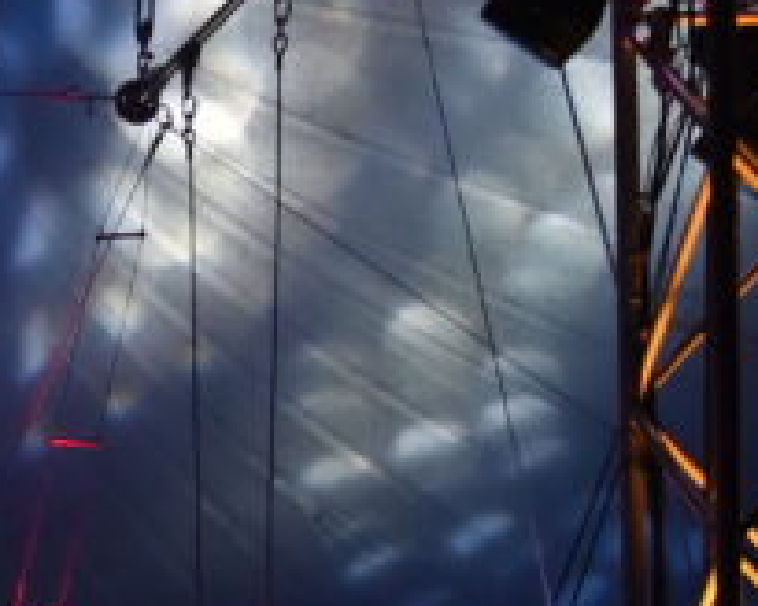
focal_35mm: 169
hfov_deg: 9.4
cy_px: 1659
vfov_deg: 8.1
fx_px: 3791
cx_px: -1383
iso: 1000
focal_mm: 24
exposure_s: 1/200
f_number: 4
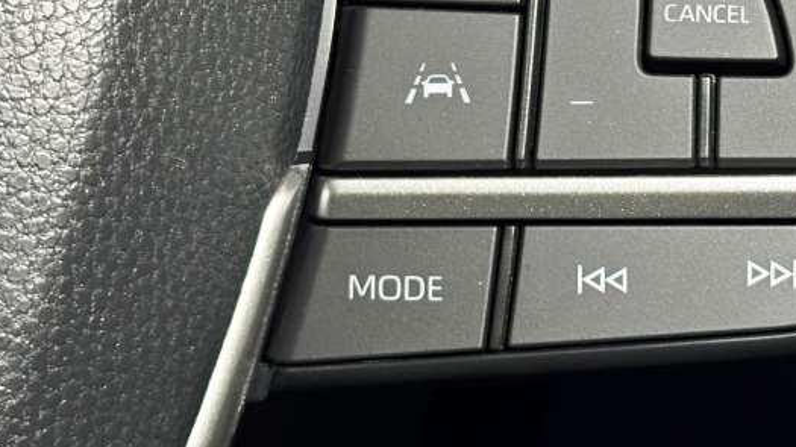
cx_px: 573
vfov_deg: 11.8
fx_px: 2152
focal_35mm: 102
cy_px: 12
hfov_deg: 20.8
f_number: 1.78
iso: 200
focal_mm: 6.86
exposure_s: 1/40
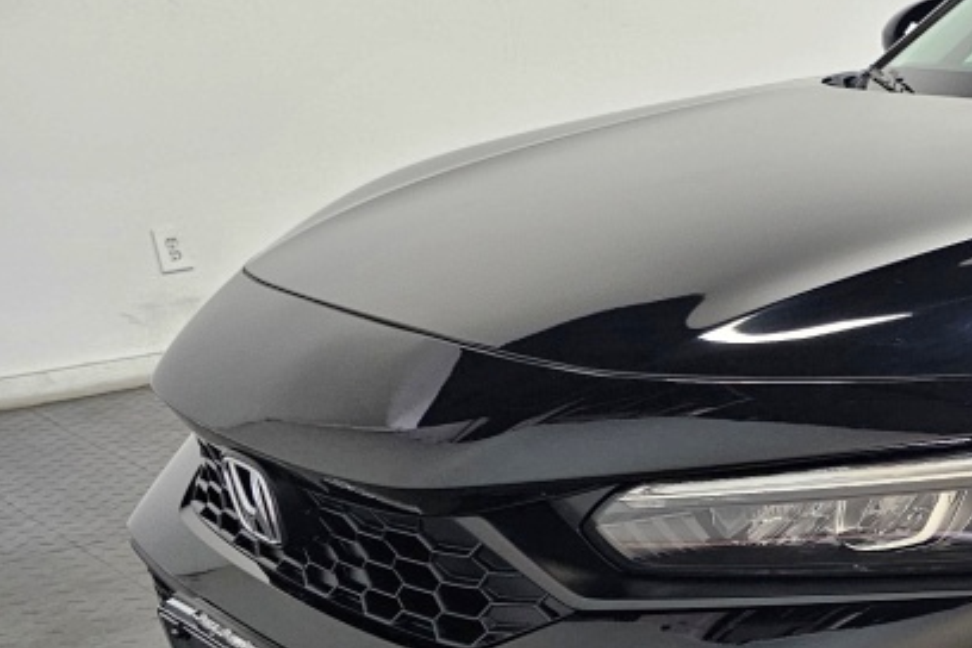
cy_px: 496
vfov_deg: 22.4
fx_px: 1620
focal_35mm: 60
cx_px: 1174
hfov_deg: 28.8
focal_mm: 6.3
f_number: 1.7
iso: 800
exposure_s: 1/120
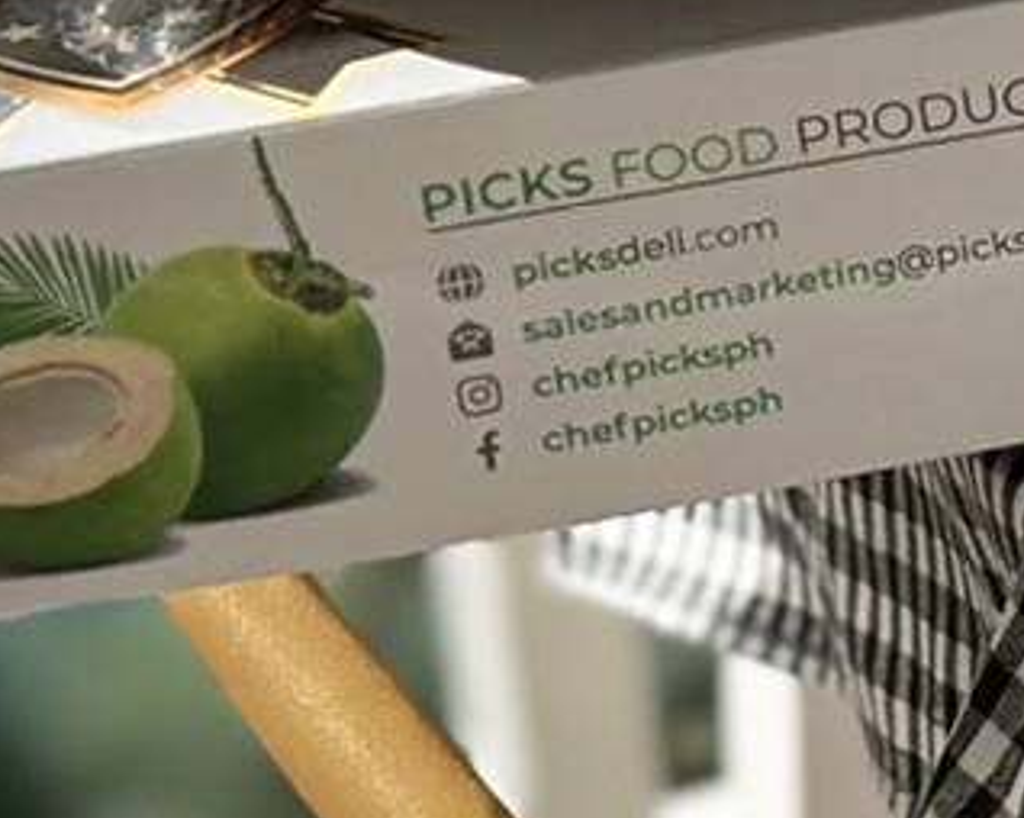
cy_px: 167
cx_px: 2637
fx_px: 8935
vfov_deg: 5.2
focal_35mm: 295
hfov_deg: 6.2
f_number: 1.78
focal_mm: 6.86
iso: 80
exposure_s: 1/3876
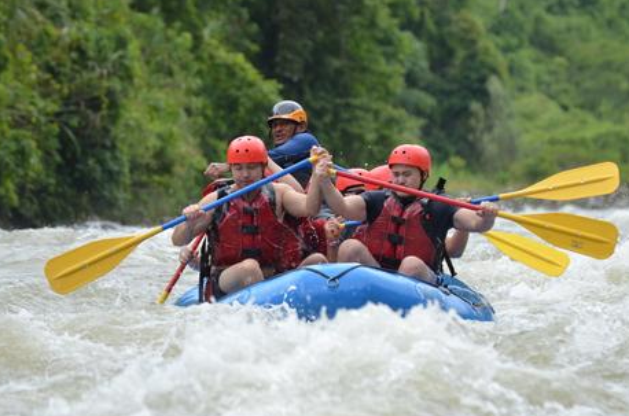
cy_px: 214
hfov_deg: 6.0
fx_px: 6031
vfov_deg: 4.0
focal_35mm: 346
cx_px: 317
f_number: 5.6
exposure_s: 1/2000
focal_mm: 220
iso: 1000
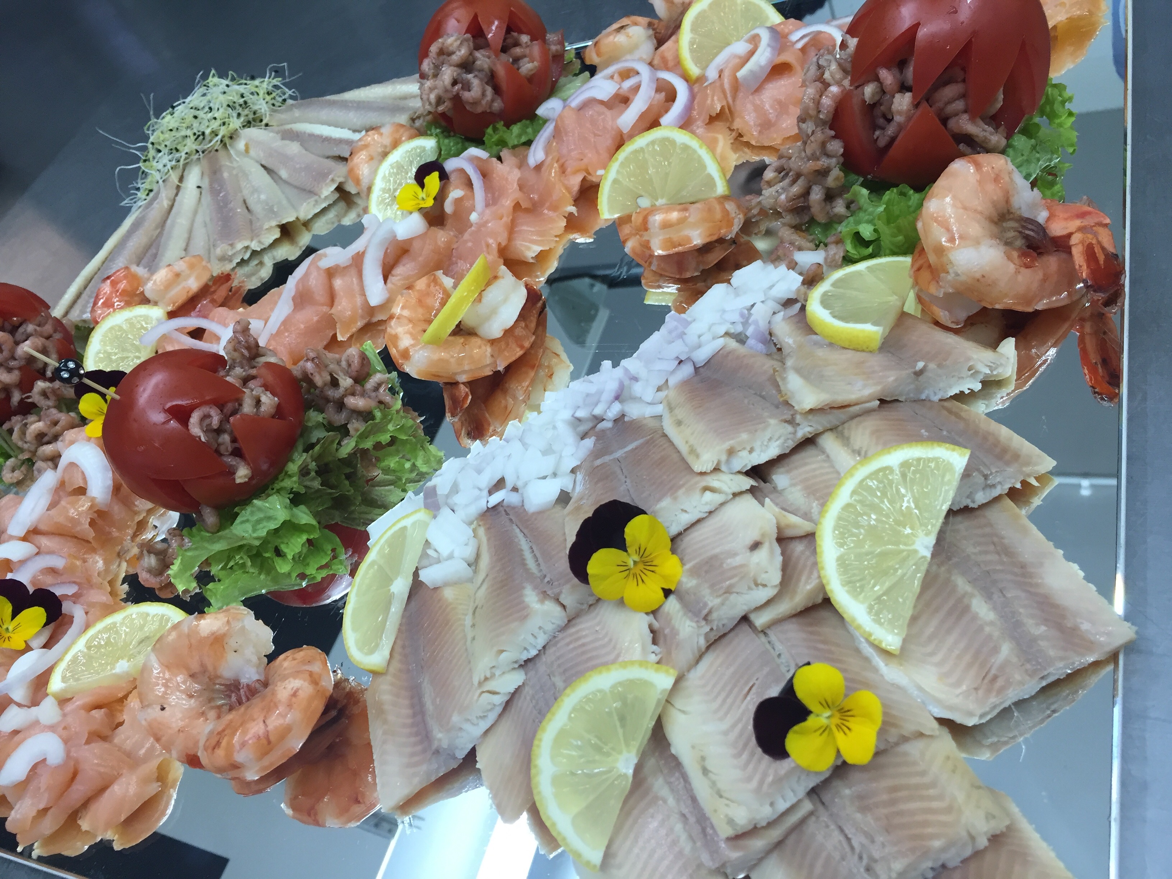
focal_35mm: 29
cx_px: 586
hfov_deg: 61.7
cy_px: 440
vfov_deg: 48.2
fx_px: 982
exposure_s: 1/33
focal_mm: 4.15
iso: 80
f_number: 2.2
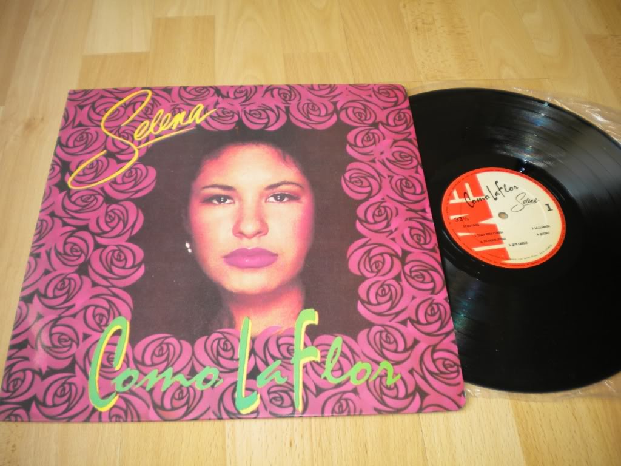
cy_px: 233
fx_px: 628
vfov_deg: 40.7
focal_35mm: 35
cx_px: 310
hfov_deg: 52.6
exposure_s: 1/58.7
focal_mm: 6.3
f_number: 3.1
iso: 80
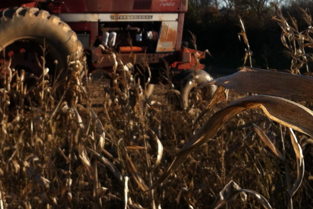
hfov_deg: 25.4
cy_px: 4
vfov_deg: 16.7
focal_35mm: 80
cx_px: 166
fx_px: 695
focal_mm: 3.85
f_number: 2.8
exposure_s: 1/973
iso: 80
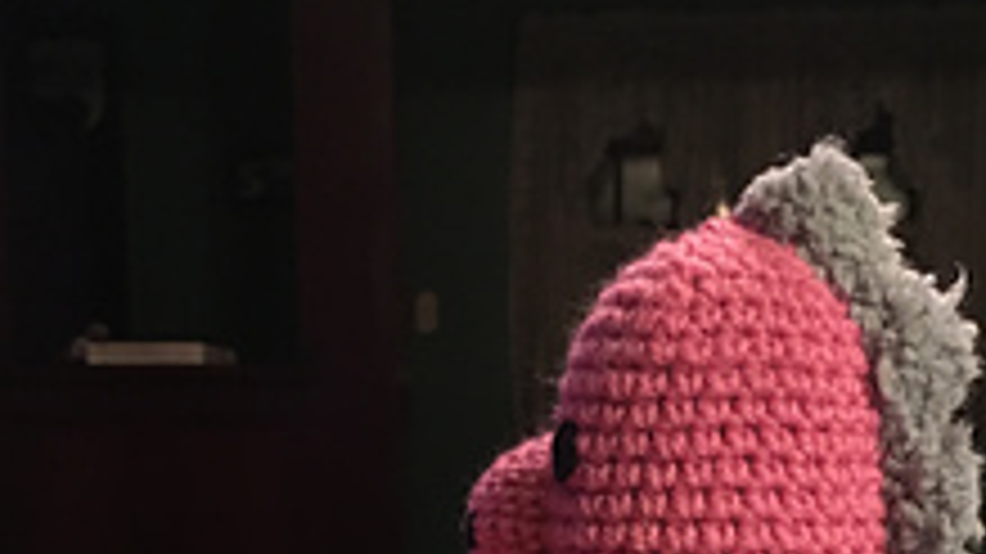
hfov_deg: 29.3
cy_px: 770
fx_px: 1882
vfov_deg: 15.7
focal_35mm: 72
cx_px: 556
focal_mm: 4.15
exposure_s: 1/15
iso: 400
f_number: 2.2
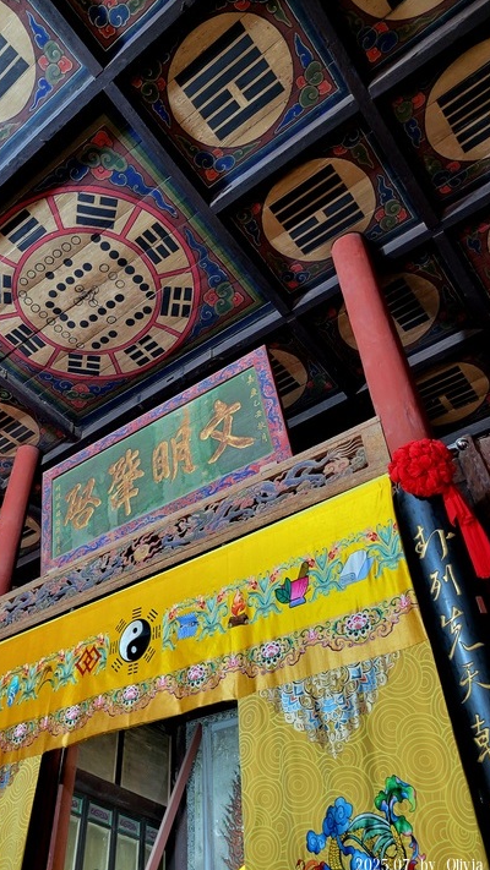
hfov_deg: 39.7
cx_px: 162
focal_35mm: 29
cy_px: 433
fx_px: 670
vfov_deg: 66.1
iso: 160
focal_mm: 5.4
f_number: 1.8
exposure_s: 1/50
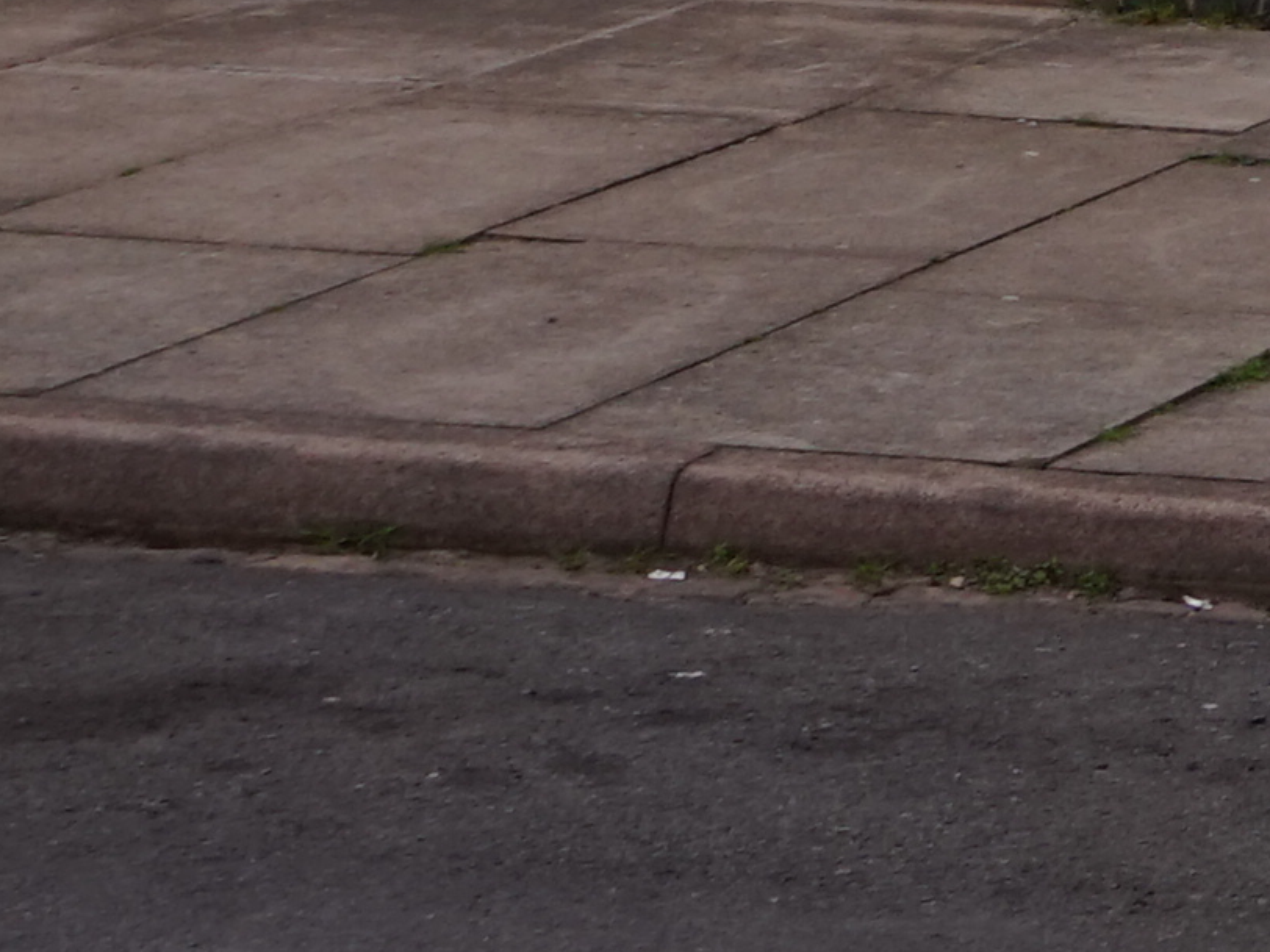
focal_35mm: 155
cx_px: 4057
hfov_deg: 9.4
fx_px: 5687
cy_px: -1269
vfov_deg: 8.8
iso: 100
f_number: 11
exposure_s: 1/60
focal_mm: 16
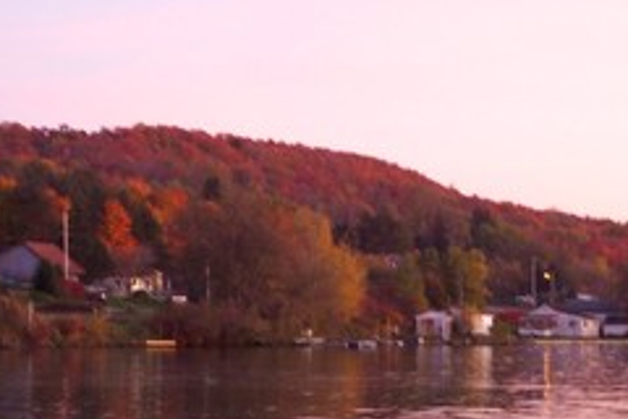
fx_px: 2215
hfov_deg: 16.1
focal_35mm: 127
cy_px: 264
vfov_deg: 10.8
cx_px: 236
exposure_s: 1/8
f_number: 3.5
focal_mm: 12.6
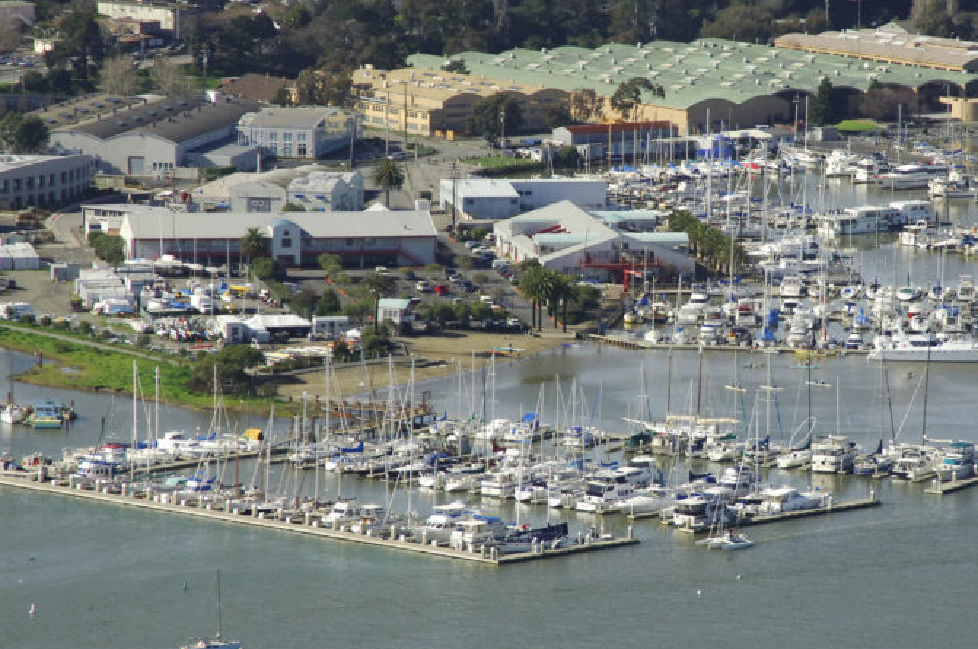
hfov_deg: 9.0
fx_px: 6211
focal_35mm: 229
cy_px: 327
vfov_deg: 6.0
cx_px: 695
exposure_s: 1/1000
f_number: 7.6
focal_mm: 100
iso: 400
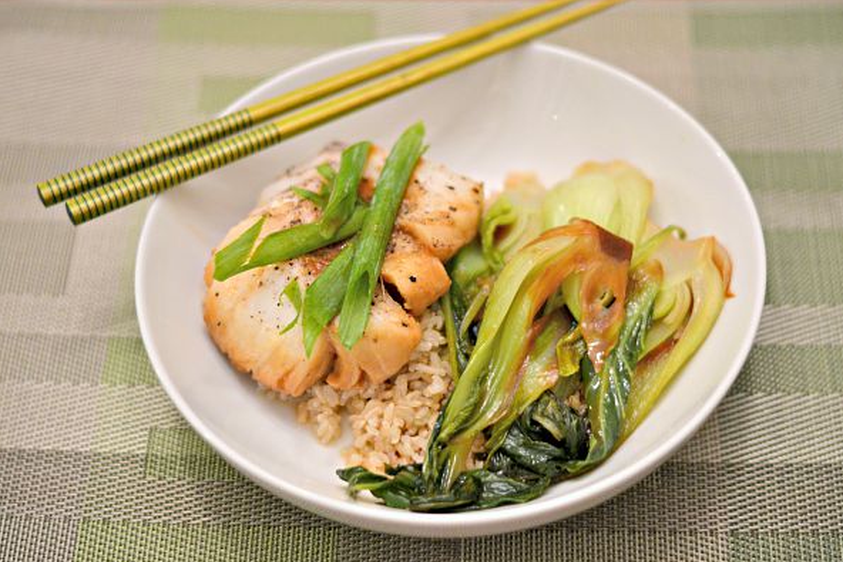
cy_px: 282
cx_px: 426
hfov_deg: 26.6
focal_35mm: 76
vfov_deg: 18.0
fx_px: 1780
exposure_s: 1/60
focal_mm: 50
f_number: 1.8
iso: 800
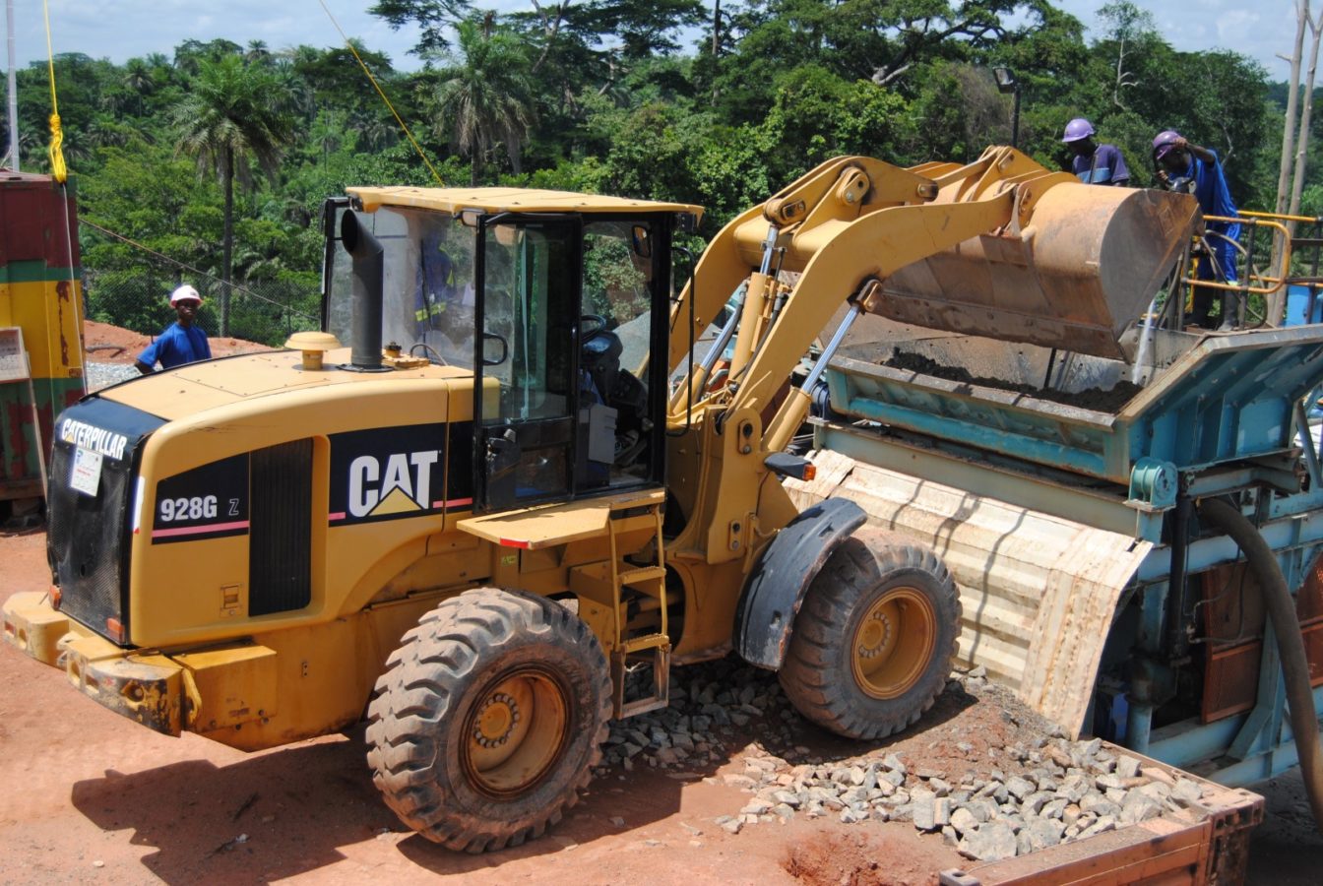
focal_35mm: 45
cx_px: 662
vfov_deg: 30.0
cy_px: 443
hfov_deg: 43.6
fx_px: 1656
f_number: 4.2
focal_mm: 30
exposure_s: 1/1000
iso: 140
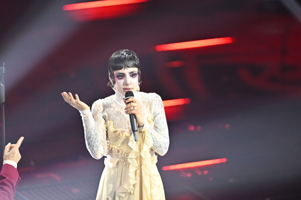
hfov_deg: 5.2
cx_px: 150
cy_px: 100
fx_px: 3344
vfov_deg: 3.4
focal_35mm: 400
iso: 4000
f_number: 2.8
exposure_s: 1/320
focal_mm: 400
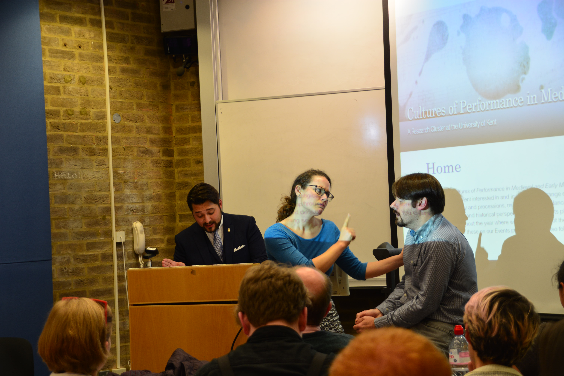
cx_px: 282
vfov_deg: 17.5
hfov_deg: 26.0
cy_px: 188
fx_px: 1222
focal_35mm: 78
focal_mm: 52
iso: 250
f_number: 4.8
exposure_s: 1/15
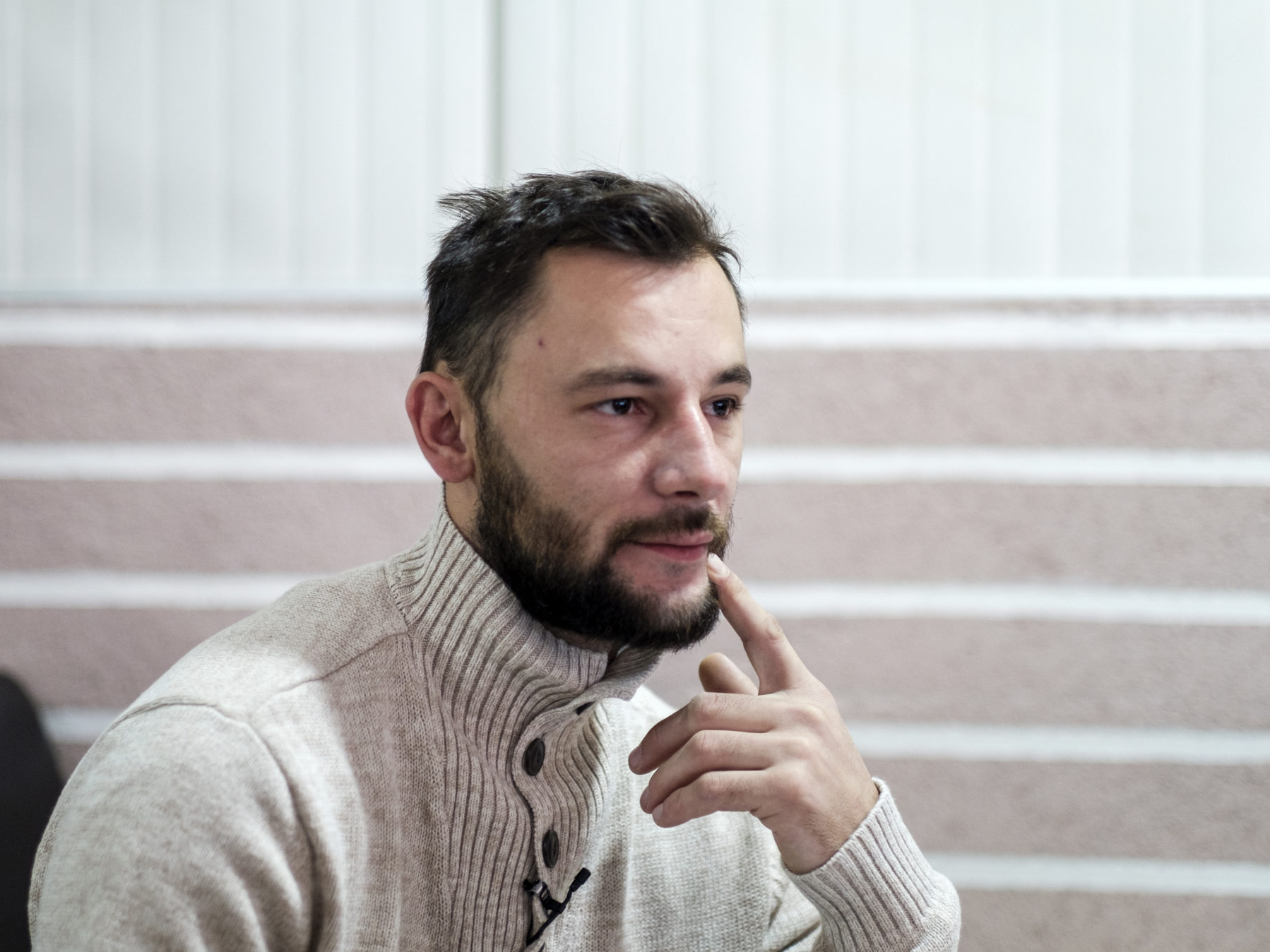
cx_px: 591
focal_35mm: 92
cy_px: 478
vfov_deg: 16.1
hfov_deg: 21.3
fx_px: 3375
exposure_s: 1/125
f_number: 1.2
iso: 1600
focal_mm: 56
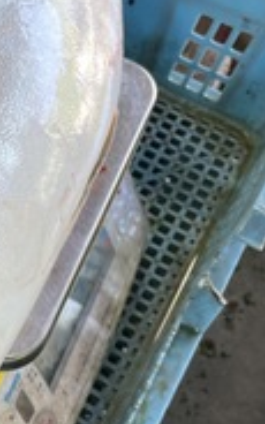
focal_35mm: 75
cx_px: -132
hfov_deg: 15.9
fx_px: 867
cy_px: 270
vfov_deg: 27.4
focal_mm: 4.2
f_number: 1.6
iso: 80
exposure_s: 1/60
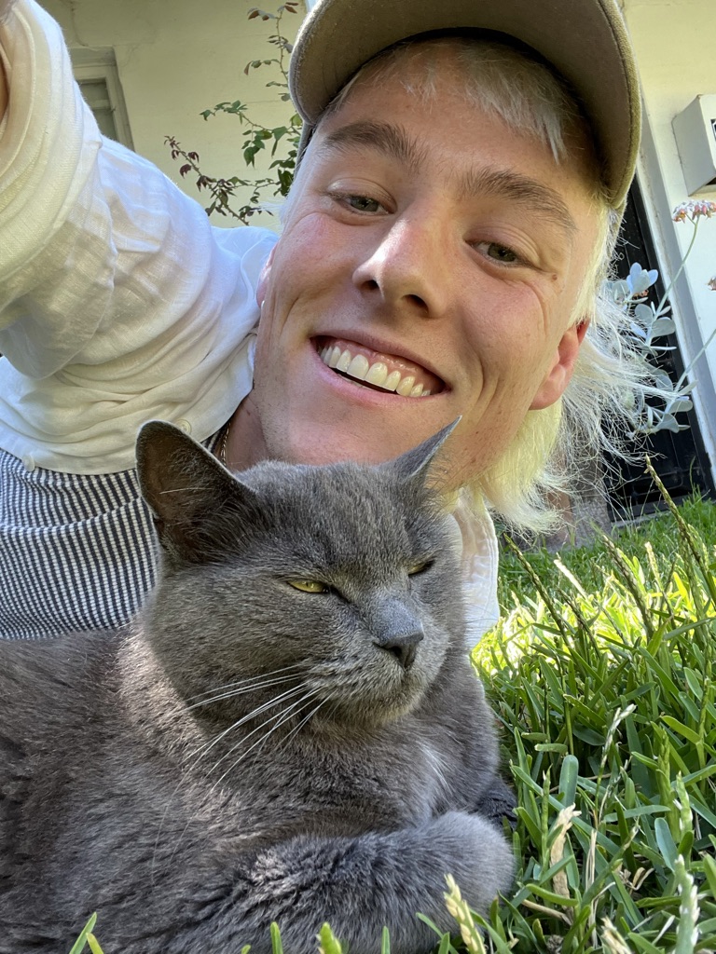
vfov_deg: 60.0
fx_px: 827
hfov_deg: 46.8
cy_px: 477
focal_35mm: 30
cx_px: 358
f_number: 2.2
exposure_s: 1/121
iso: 40
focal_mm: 2.71
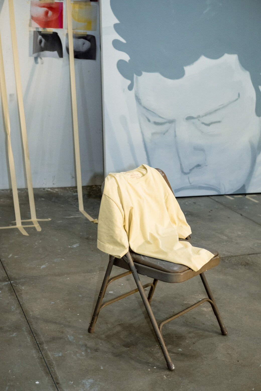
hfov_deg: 25.5
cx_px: 130
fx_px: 576
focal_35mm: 53
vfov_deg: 37.5
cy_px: 196
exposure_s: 1/160
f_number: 3.2
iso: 800
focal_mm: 35
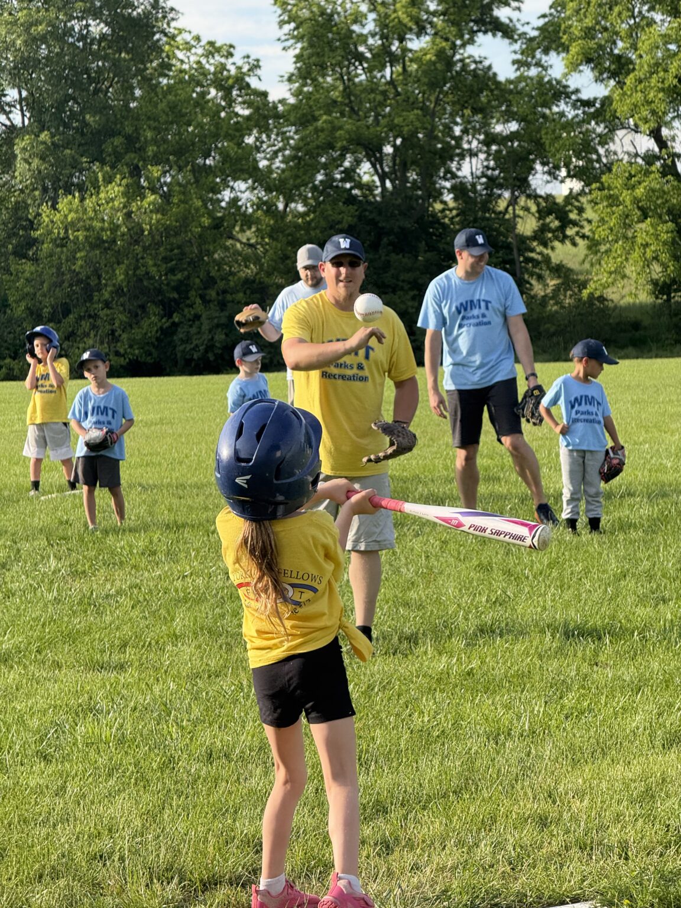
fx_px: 3148
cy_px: 454
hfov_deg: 12.3
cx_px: 340
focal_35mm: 120
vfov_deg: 16.4
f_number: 2.8
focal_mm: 15.66
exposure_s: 1/453
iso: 64
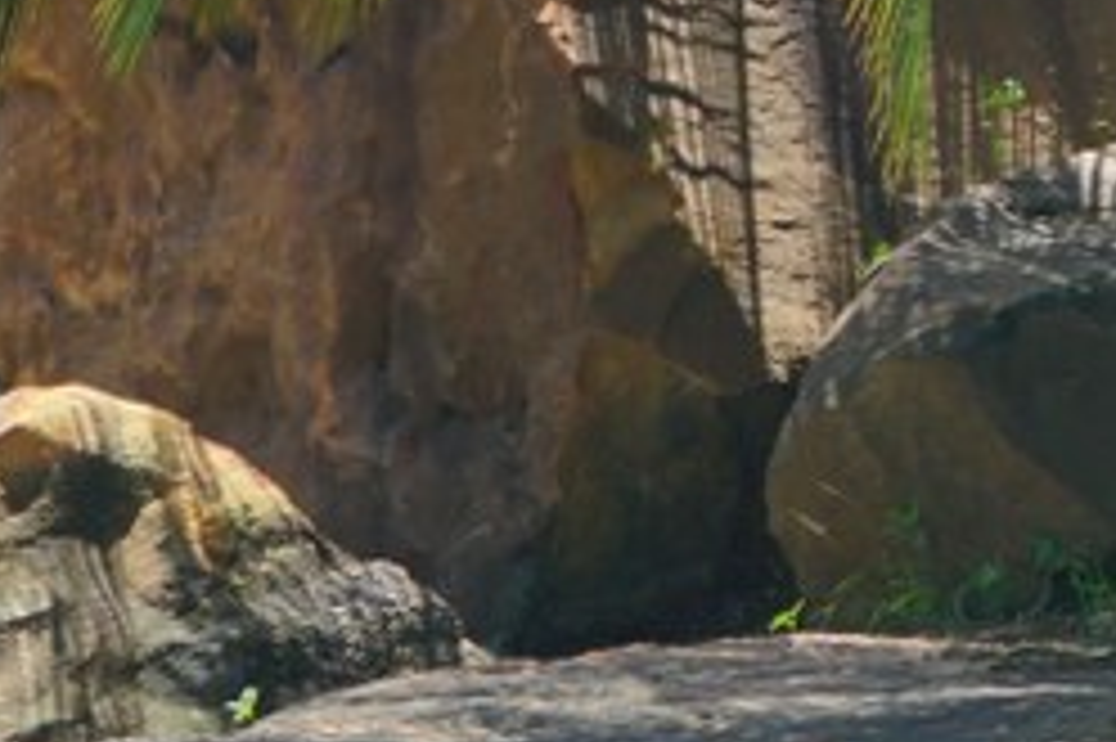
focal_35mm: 341
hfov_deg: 5.6
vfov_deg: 3.9
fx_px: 10564
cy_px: -1365
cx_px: 3438
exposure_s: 1/125
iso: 100
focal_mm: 44
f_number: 8
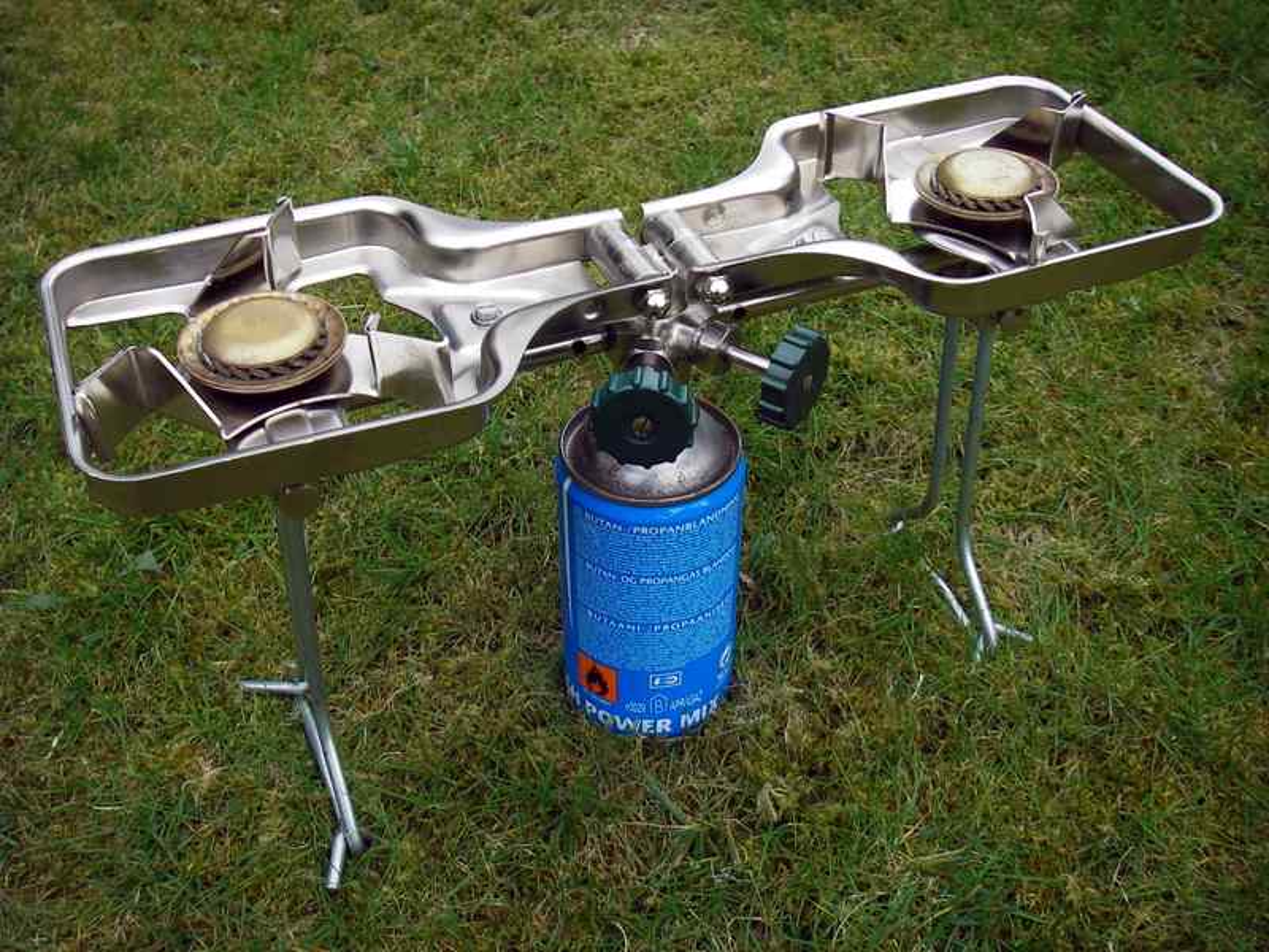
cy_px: 476
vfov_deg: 37.7
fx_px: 1393
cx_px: 634
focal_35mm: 38
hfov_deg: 49.0
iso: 50
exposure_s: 1/80
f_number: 3.3
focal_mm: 6.3
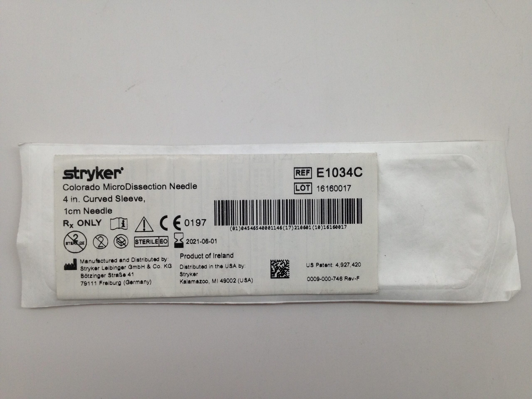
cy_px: 200
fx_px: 507
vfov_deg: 42.9
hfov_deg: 55.4
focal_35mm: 33
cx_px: 266
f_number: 2.4
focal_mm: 4.12
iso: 80
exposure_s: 1/120
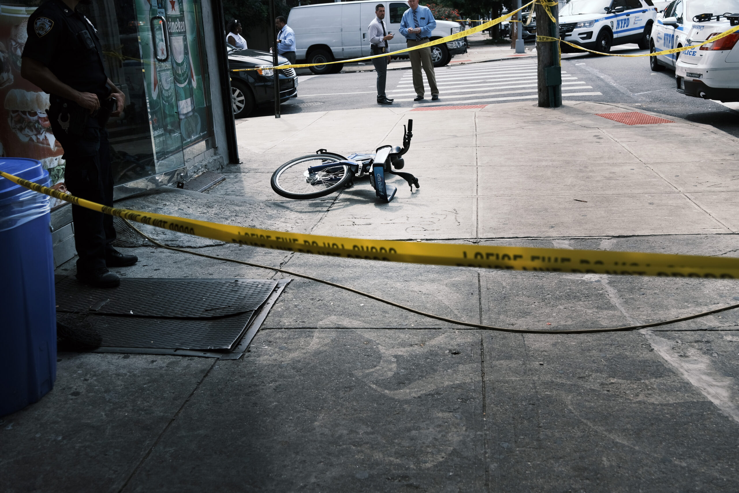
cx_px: 370
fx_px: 801
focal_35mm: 39
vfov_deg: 34.2
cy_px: 246
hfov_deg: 49.6
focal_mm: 25.7
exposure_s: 1/640
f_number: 4
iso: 160
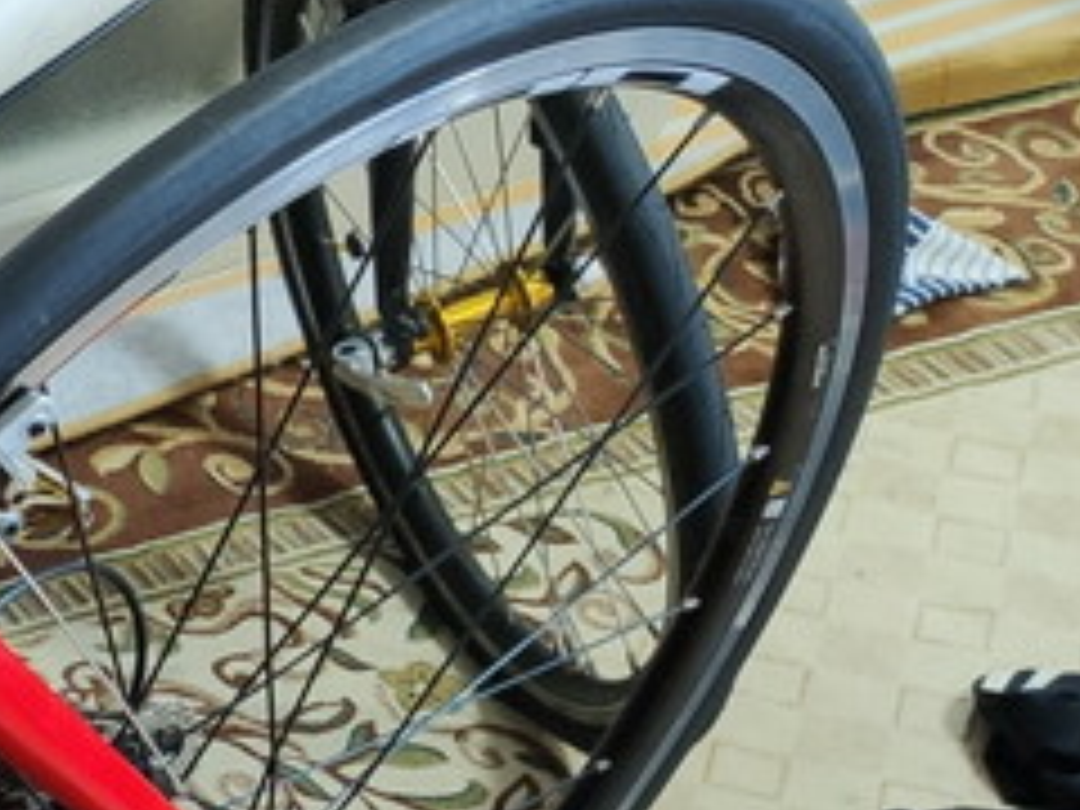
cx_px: -1206
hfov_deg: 13.9
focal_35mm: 115
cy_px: 999
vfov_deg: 12.5
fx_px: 3588
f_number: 1.75
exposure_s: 1/50
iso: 561
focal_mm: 4.75
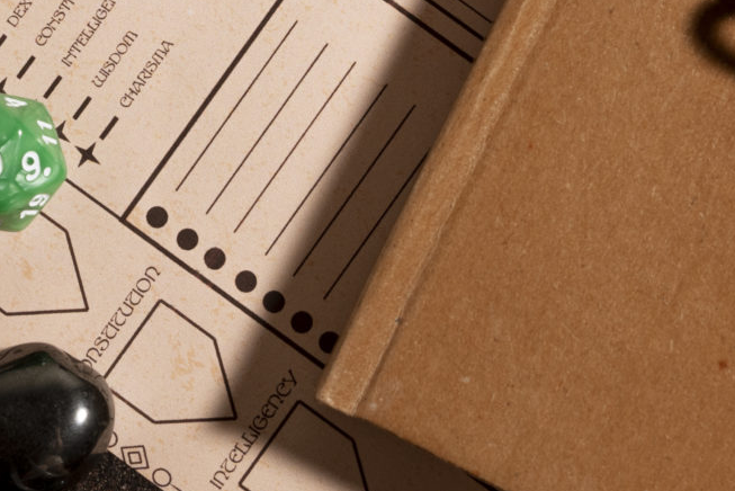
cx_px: 197
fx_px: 4003
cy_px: -160
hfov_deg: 10.5
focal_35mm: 196
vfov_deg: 6.9
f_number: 9
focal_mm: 50
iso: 100
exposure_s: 1/125
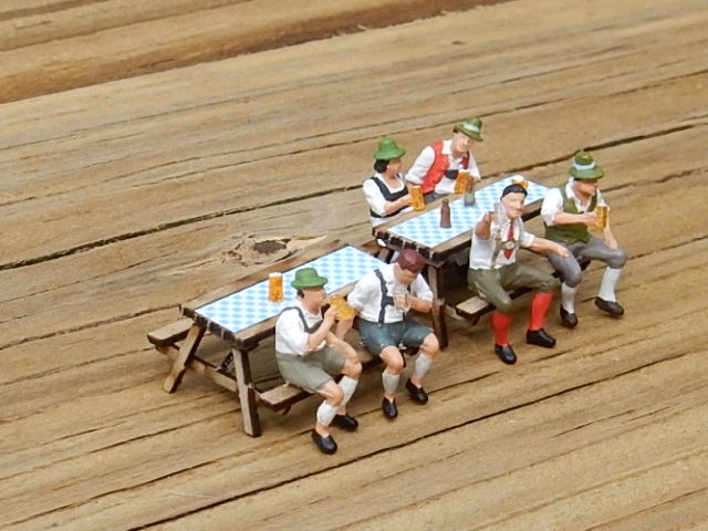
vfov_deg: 46.8
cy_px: 266
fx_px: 614
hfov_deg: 60.0
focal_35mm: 30
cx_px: 354
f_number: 4
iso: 125
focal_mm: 5.4
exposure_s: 1/400
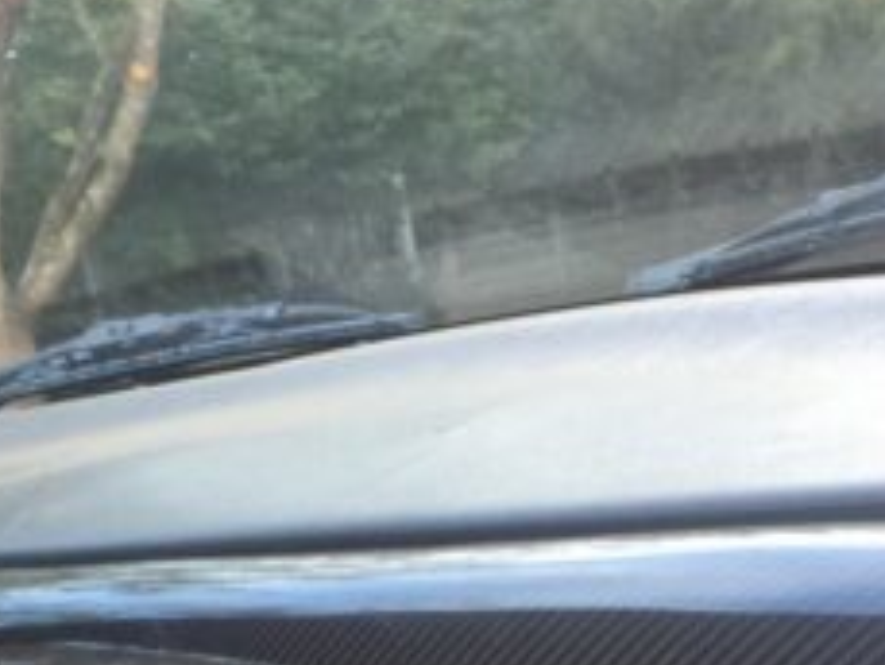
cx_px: 328
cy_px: 812
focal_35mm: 76
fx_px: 1944
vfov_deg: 18.3
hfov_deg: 25.6
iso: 32
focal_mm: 4.15
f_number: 2.2
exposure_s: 1/30
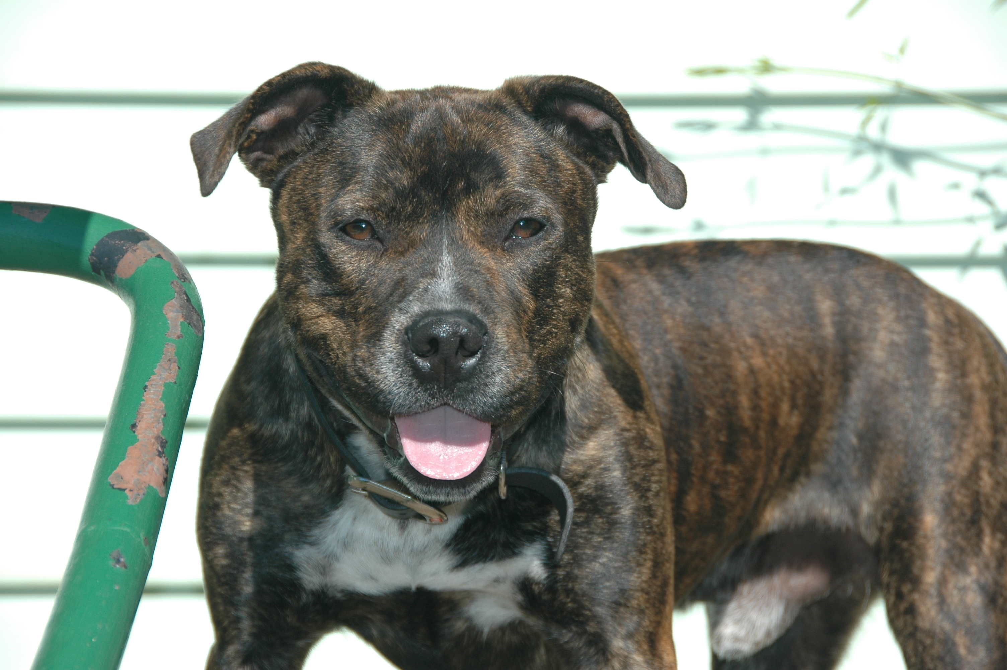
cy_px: 335
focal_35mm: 158
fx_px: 4402
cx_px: 504
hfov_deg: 13.1
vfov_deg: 8.7
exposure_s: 1/500
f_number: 7.1
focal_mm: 105
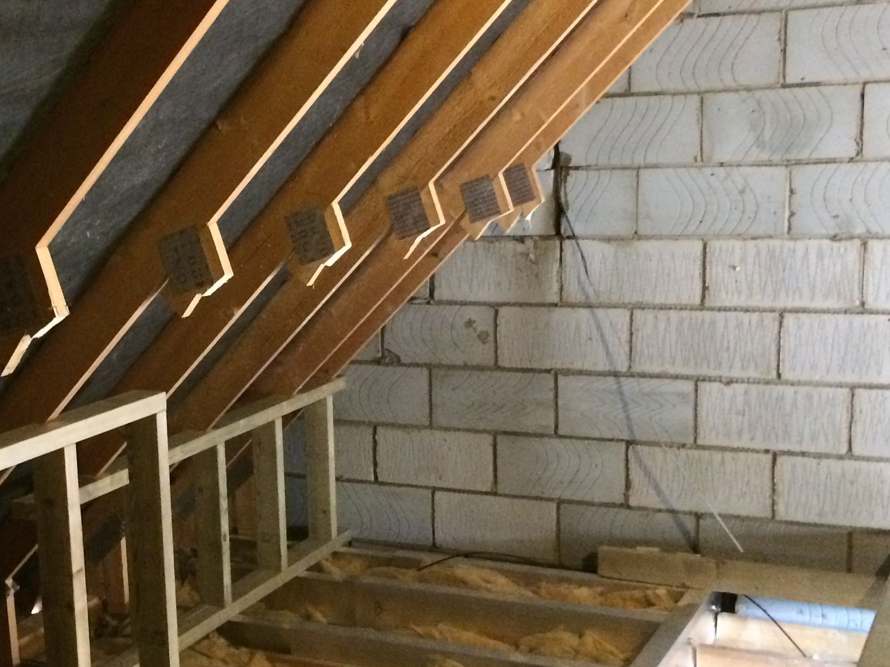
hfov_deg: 33.9
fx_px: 1414
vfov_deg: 26.5
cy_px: 405
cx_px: 175
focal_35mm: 55
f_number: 2.2
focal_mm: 4.15
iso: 500
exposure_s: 1/15
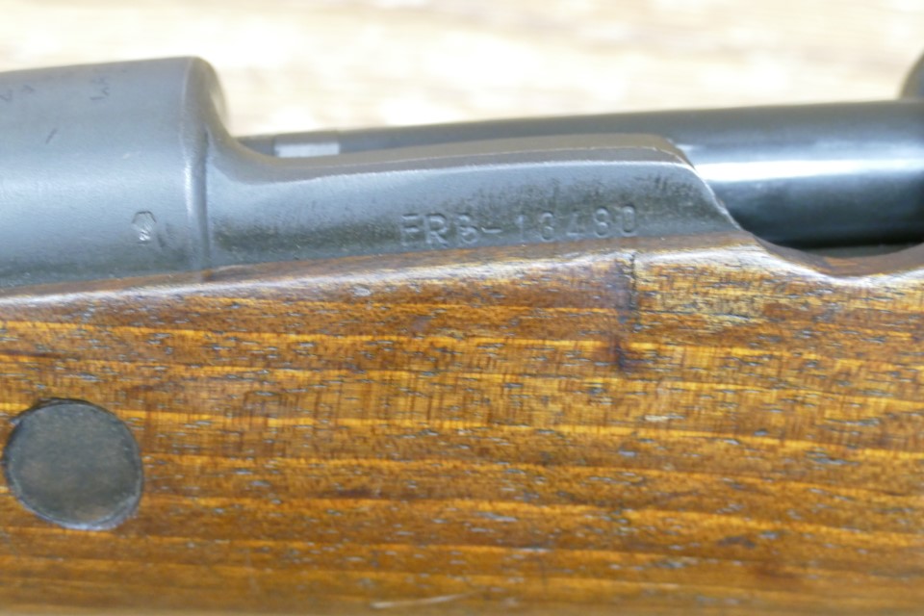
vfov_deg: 19.7
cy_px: 308
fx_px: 1771
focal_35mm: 69
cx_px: 462
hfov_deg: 29.2
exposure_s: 1/20
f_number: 3.6
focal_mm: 25.32
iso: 1600
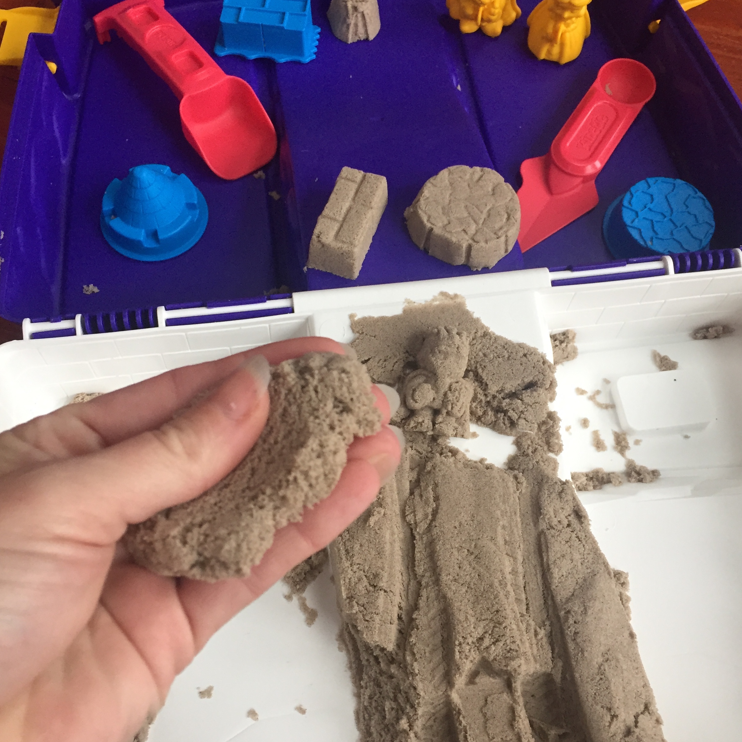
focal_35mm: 36
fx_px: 873
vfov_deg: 46.0
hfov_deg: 46.0
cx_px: 386
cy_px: 341
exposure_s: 1/30
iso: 50
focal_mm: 4.15
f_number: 2.2
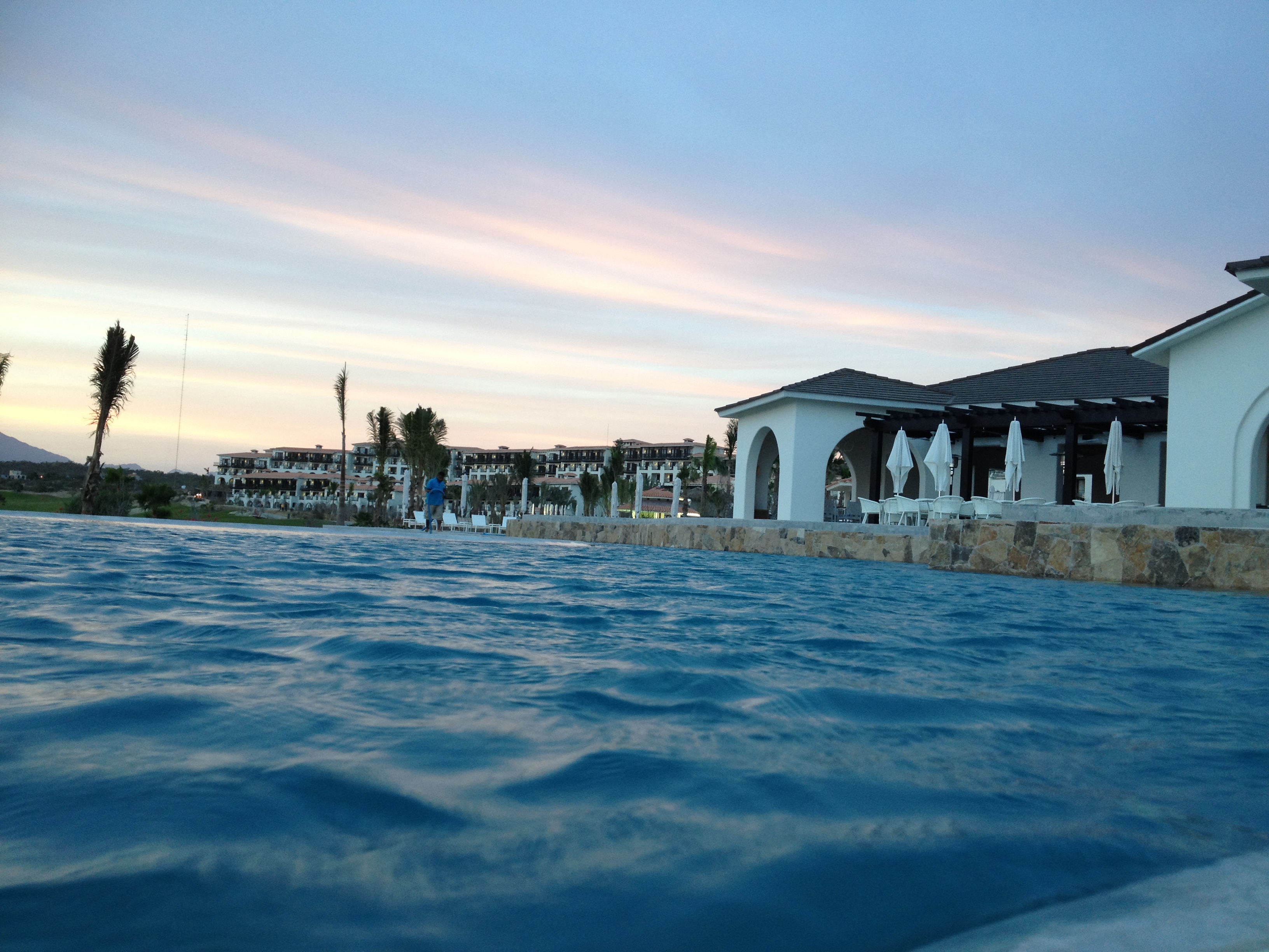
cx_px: 634
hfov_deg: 52.6
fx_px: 1283
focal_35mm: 35
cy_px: 476
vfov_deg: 40.7
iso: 50
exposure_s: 1/20
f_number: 2.4
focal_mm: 4.28
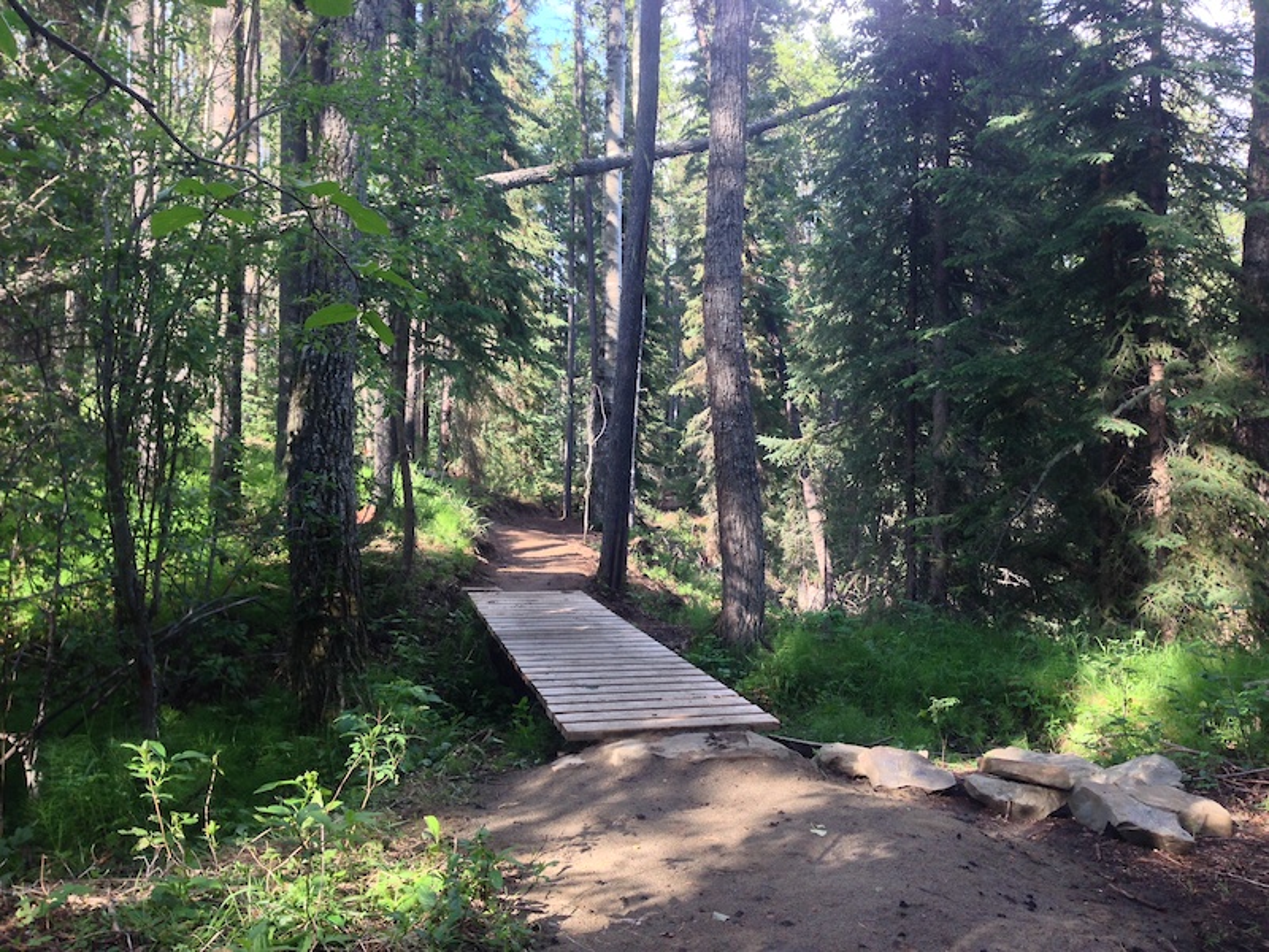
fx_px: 1210
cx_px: 634
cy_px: 476
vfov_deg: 42.9
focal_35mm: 33
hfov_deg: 55.4
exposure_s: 1/120
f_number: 2.4
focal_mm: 4.12
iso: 50
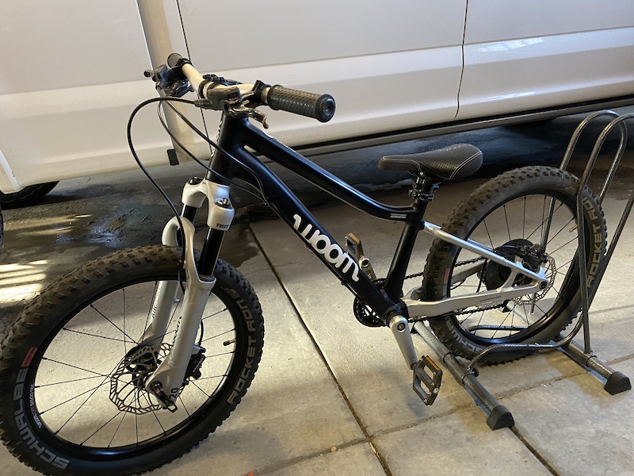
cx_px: 317
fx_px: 476
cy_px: 238
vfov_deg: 53.1
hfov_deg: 67.3
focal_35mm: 26
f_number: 1.8
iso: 320
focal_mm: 4.25
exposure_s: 1/60
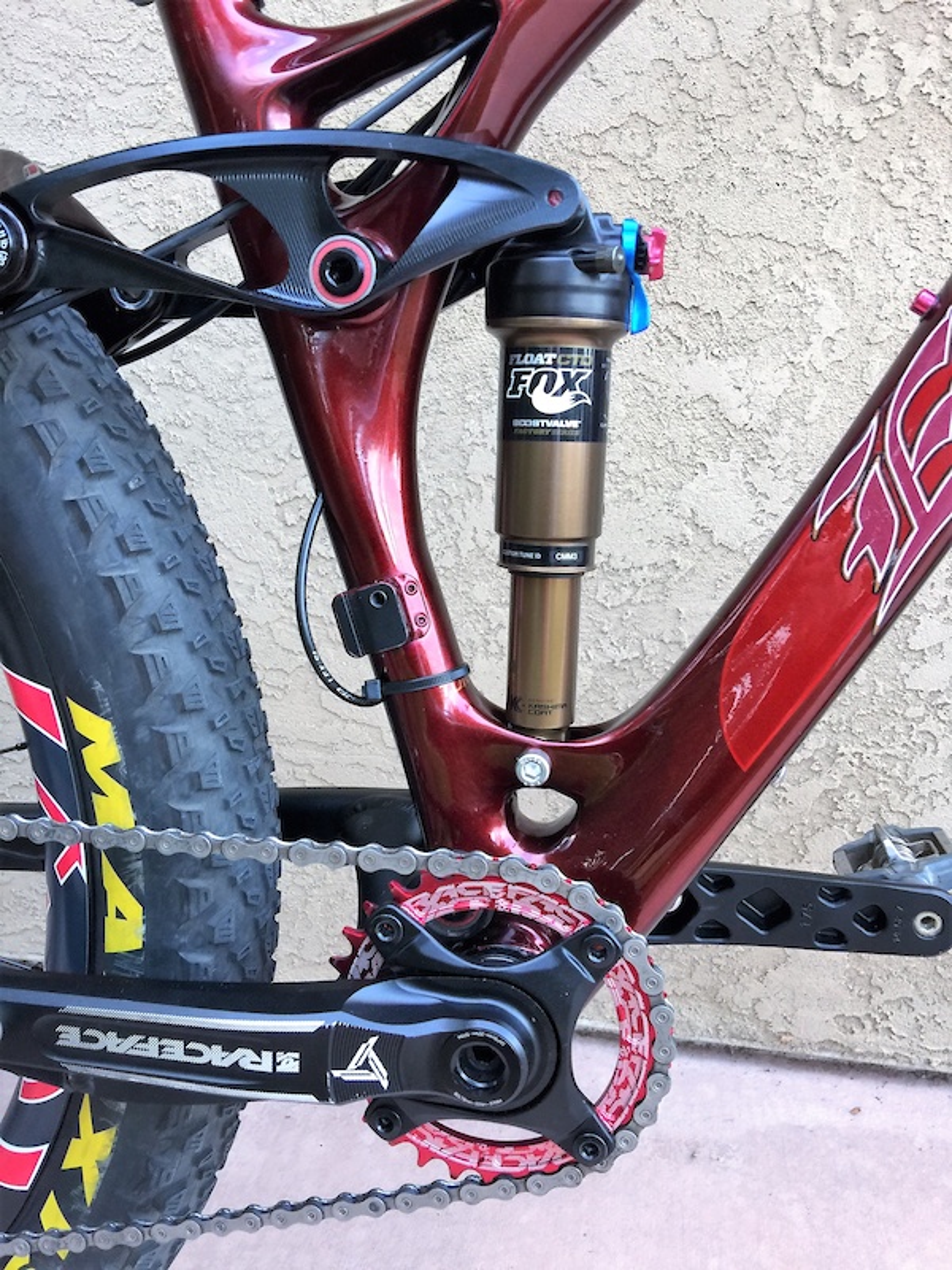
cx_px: 476
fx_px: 1063
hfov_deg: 48.2
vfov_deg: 61.7
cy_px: 635
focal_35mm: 29
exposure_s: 1/15
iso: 50
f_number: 2.2
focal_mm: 4.15
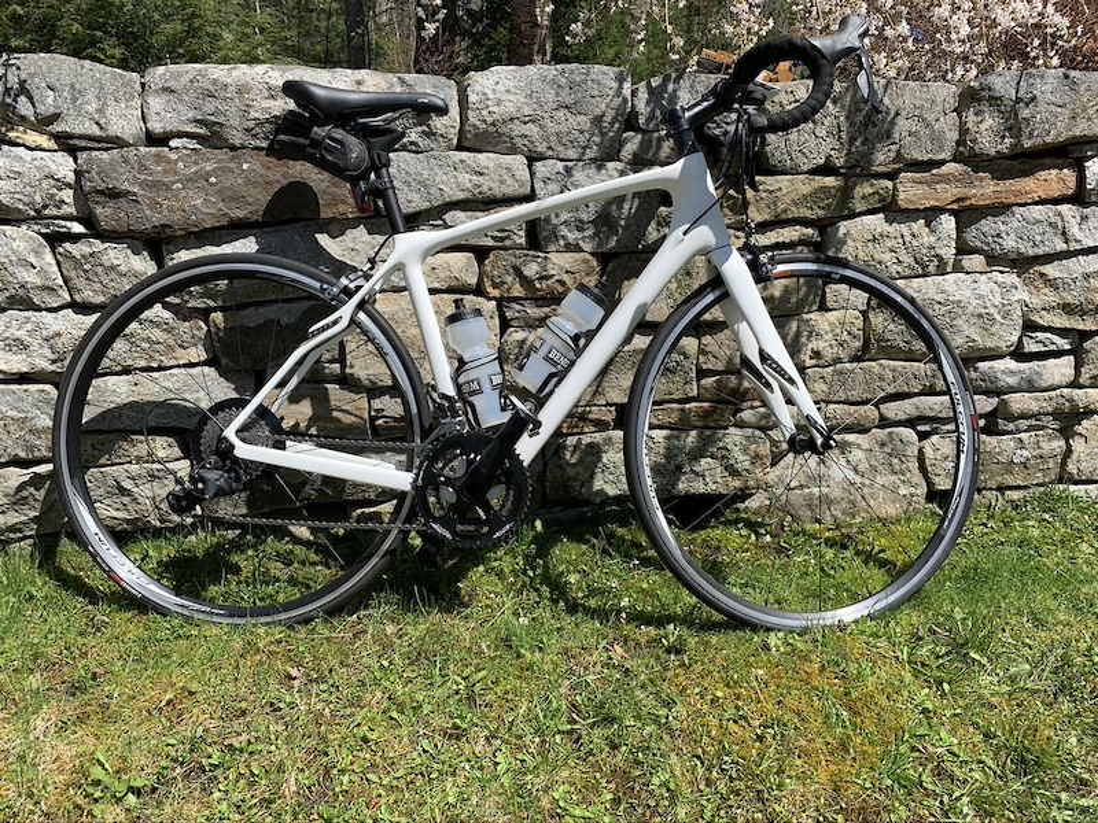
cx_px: 549
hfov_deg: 67.3
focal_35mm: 26
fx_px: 825
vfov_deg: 53.1
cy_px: 412
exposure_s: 1/1718
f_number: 1.8
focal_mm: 4.25
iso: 25
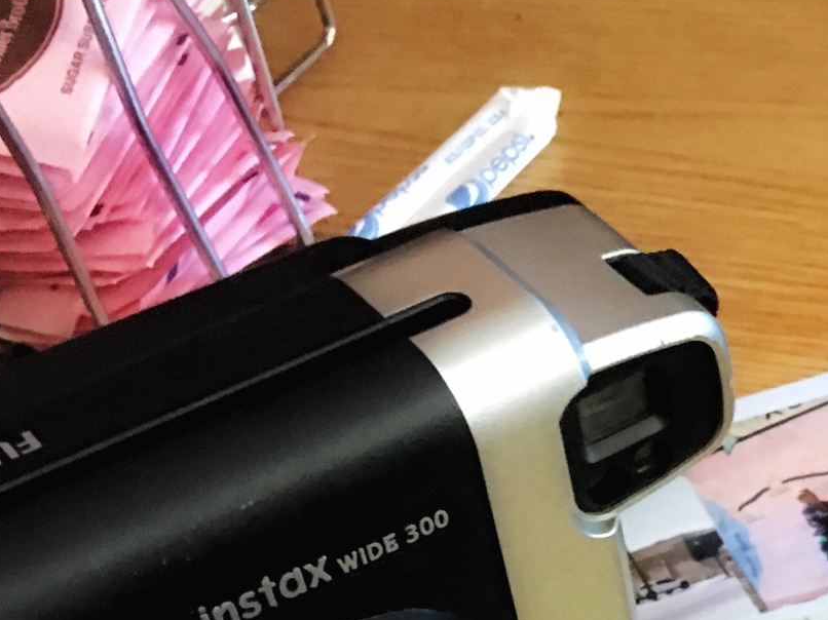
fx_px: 2152
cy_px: 833
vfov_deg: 15.5
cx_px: 1113
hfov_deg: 19.8
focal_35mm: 90
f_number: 2.2
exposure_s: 1/4
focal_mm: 4.15
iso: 64
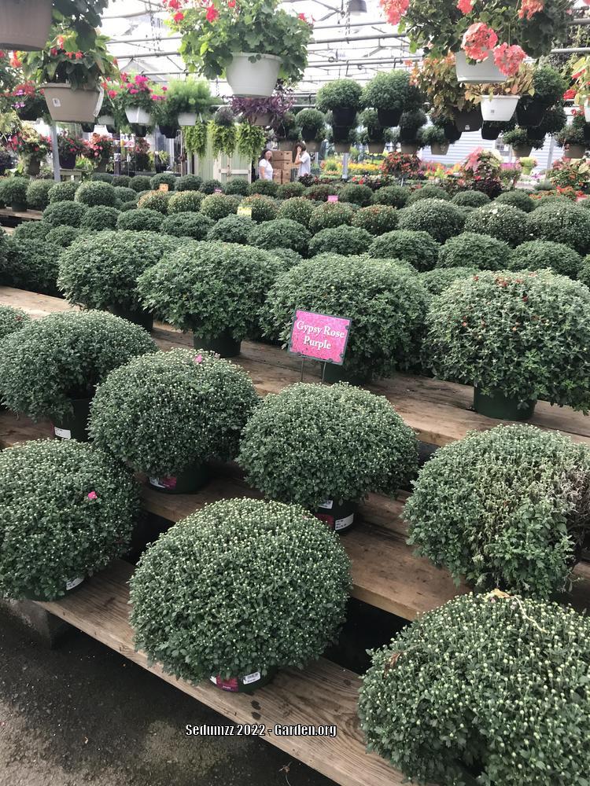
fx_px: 636
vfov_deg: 63.4
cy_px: 393
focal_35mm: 28
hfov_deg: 49.7
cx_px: 295
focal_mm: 3.99
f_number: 1.8
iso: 32
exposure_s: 1/120
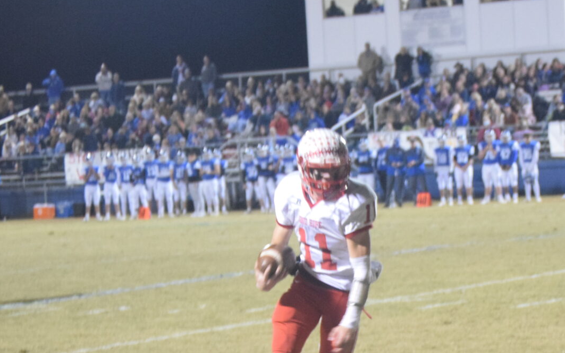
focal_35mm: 152
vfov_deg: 8.6
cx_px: 484
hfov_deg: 13.7
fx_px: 2339
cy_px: 286
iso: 4000
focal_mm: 55
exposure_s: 1/160
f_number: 5
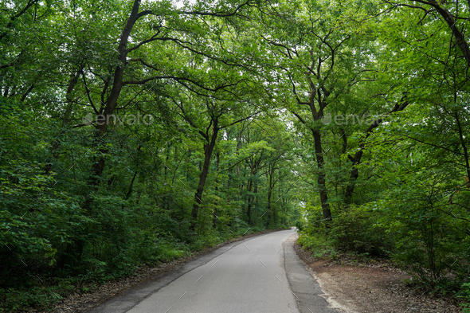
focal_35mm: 35
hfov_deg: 54.4
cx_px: 235
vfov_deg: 37.8
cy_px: 156
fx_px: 457
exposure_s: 1/100
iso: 160
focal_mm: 35
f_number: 5
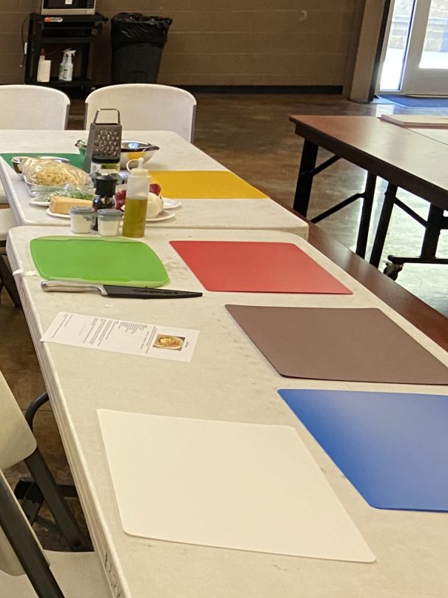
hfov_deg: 19.0
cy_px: 342
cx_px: -262
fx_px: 1139
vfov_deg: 29.4
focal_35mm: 66
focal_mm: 4.25
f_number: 1.8
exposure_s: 1/60
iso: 320
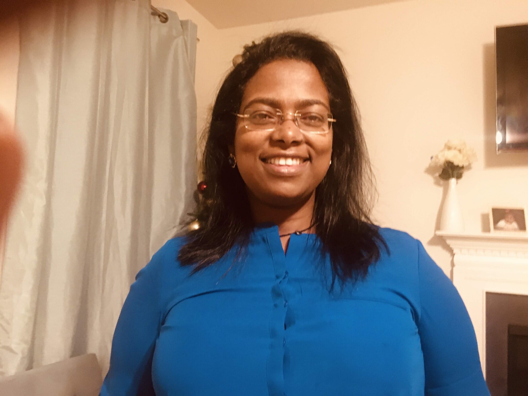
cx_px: 264
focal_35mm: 29
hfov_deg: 61.7
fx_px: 442
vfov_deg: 48.2
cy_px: 198
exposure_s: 1/15
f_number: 2.2
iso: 500
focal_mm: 4.15
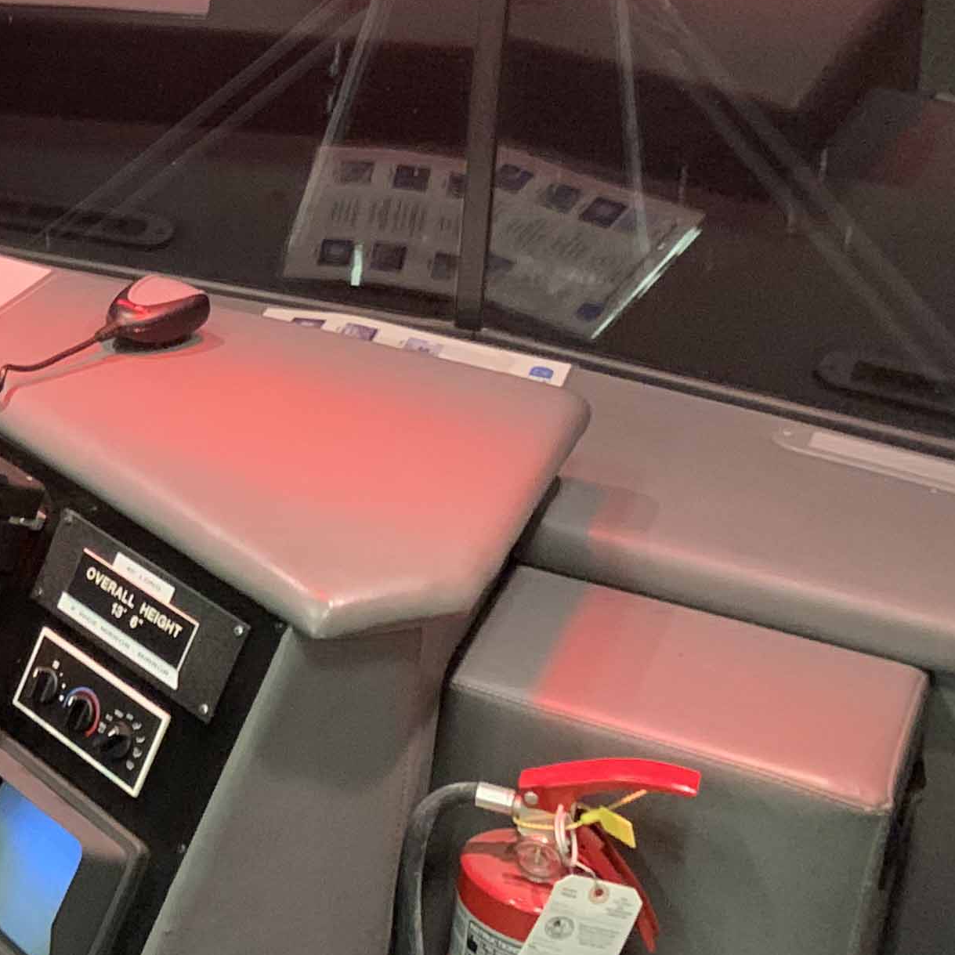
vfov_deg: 22.4
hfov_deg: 18.9
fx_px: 2372
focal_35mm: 76
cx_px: -620
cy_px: 170
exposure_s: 1/30
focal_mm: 4.25
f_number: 1.8
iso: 500
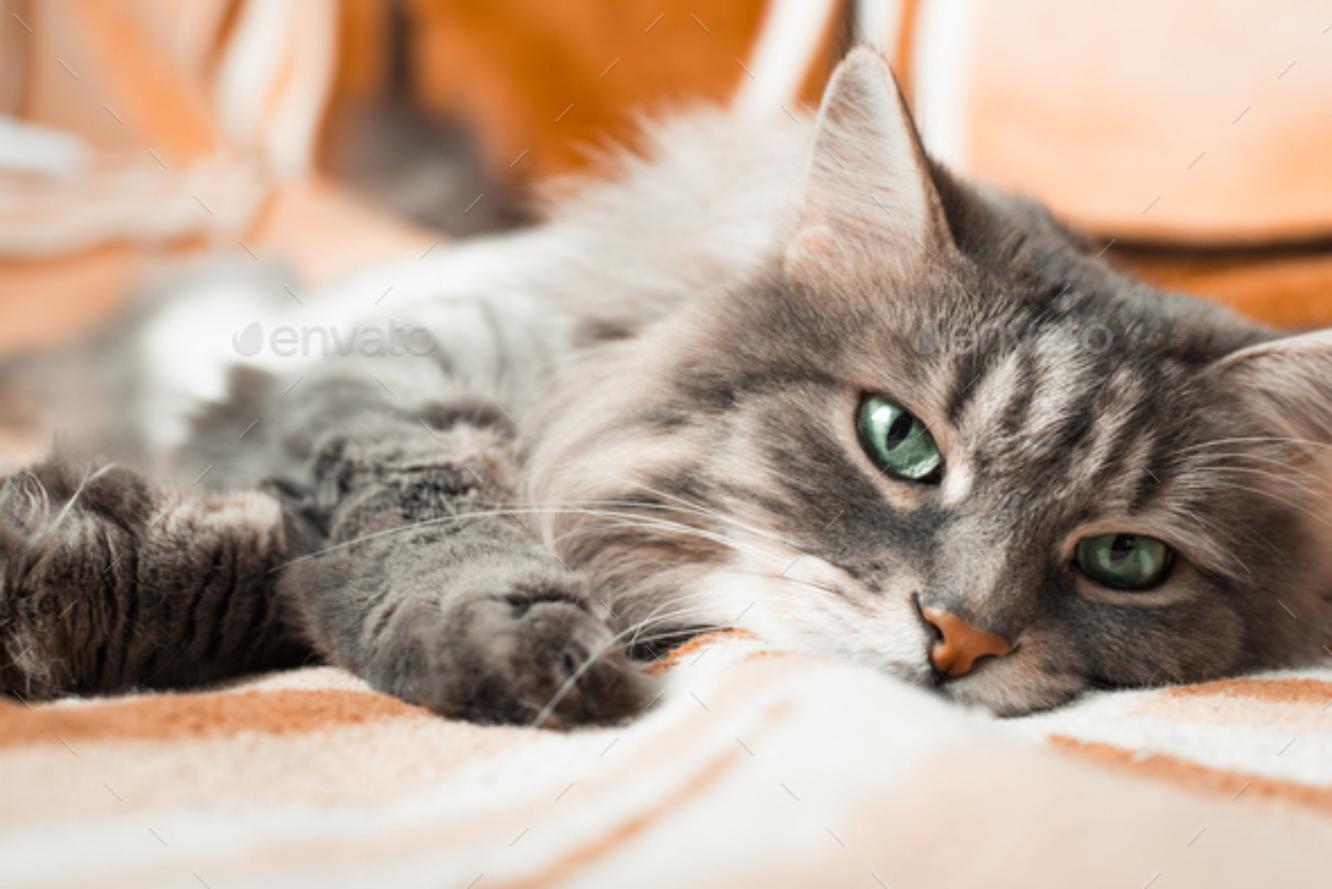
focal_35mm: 50
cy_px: 444
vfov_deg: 27.0
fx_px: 1851
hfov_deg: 39.6
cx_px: 666
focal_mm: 50
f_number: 4
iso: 100
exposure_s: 1/160
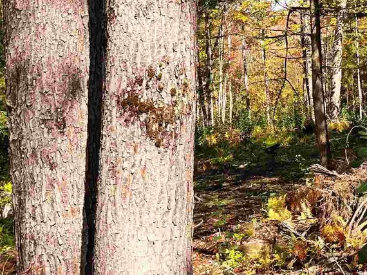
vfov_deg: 20.1
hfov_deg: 25.9
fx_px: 774
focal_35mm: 73
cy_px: 84
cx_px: 320
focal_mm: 5.1
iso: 50
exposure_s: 1/1140
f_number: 1.6
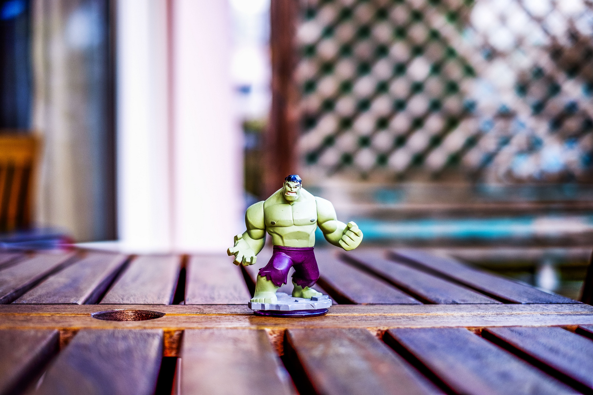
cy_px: 198
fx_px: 873
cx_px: 296
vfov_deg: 25.5
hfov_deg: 37.5
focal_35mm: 53
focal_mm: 35
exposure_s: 1/180
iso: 200
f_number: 1.8
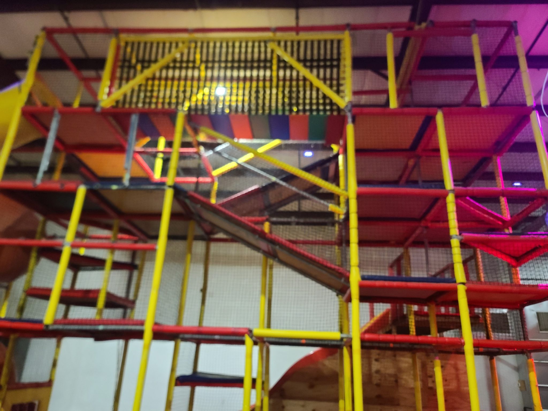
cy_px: 206
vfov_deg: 54.9
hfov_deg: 69.4
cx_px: 274
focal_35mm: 25
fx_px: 396
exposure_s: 1/30
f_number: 1.8
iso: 640
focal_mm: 7
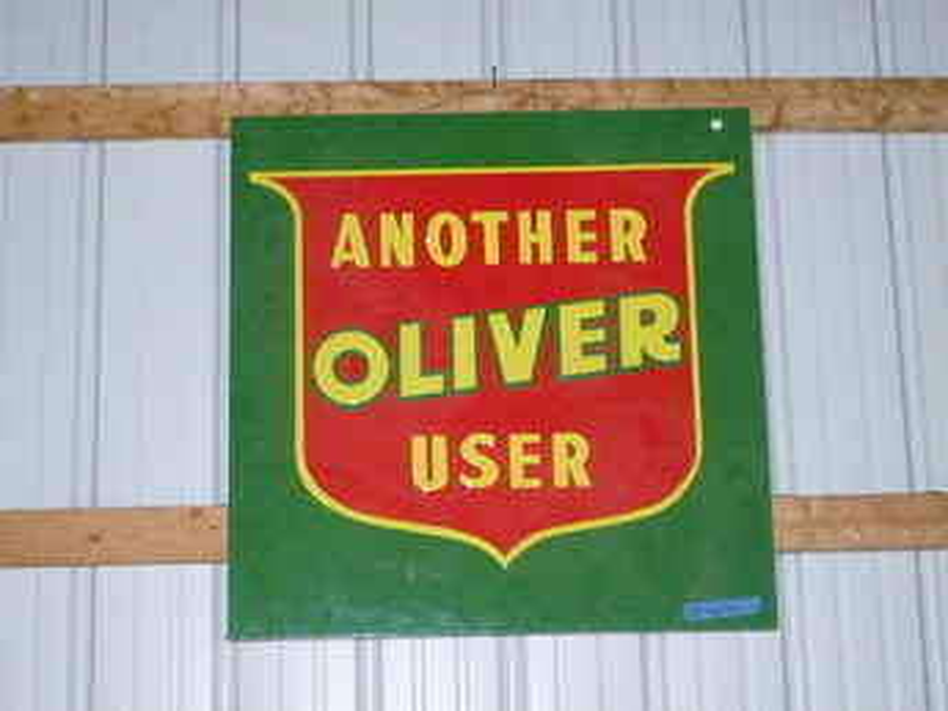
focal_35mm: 70
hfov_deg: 27.8
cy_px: 356
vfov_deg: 21.0
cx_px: 474
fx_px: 1917
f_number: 4
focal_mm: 11.5
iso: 640
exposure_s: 1/30
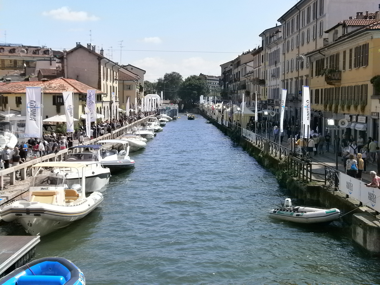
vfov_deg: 27.5
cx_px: 190
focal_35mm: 53
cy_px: 142
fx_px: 582
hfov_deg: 36.2
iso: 100
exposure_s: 1/80
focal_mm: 9.4
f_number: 14
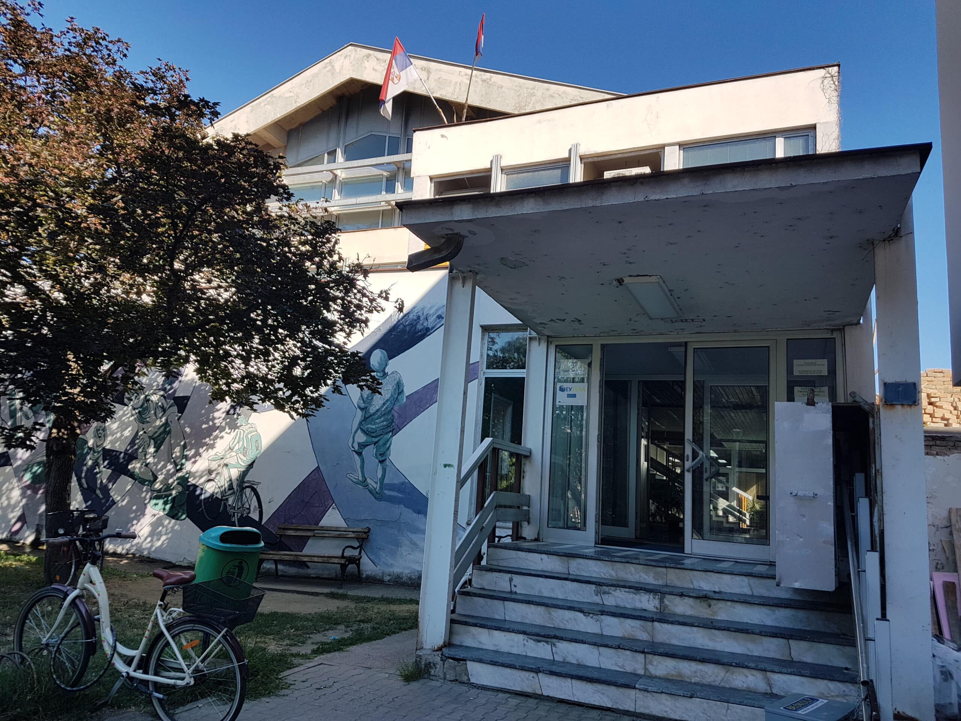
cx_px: 480
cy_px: 360
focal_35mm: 26
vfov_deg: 53.1
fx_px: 722
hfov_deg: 67.3
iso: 40
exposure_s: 1/1860
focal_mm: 4.2
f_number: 1.7
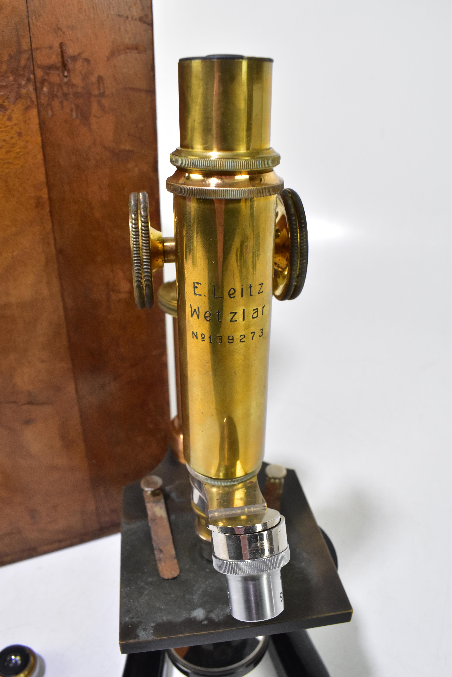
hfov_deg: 47.9
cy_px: 338
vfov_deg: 67.4
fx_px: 508
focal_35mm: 27
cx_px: 226
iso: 1600
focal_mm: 18
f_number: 9
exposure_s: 1/160
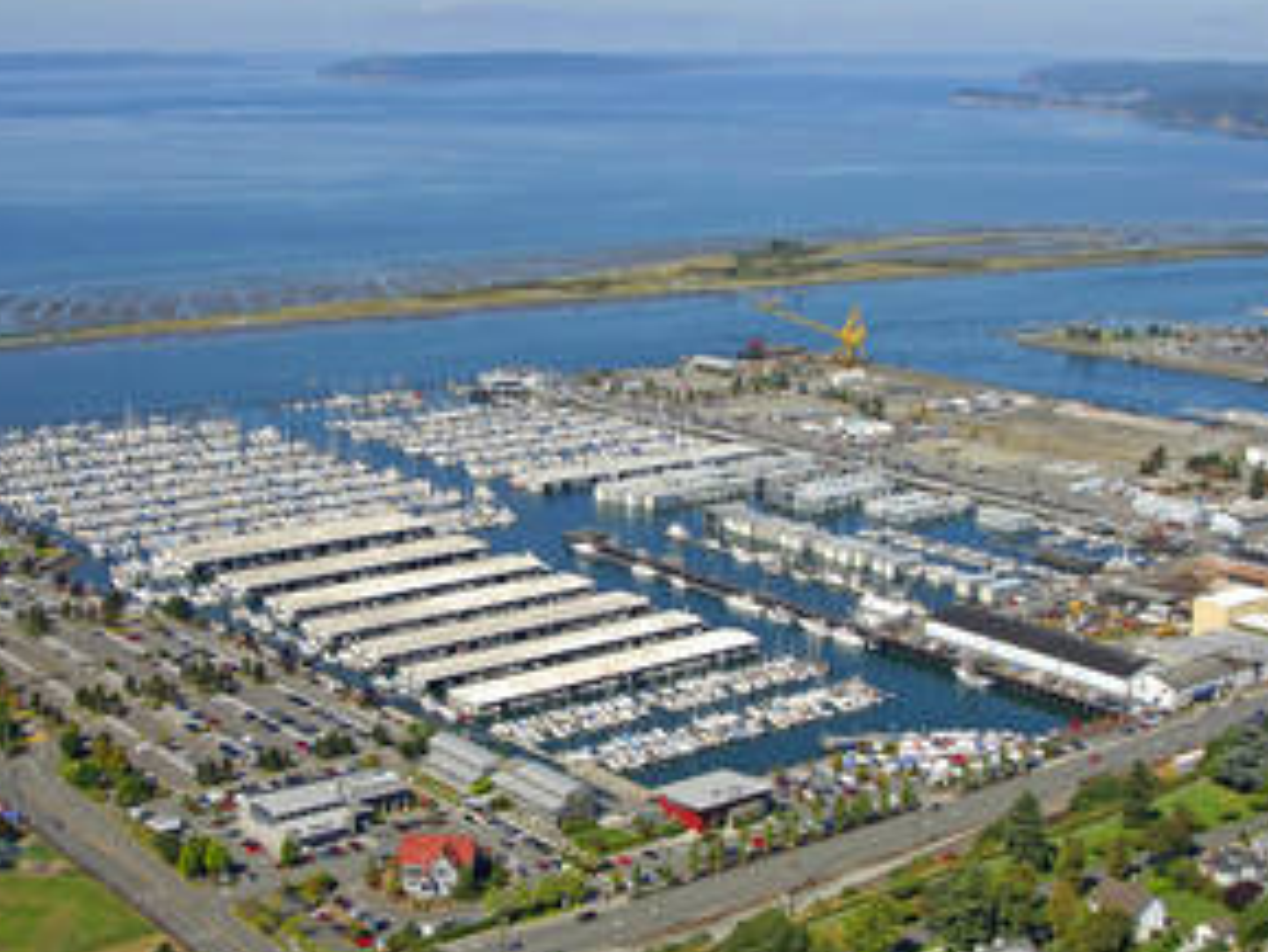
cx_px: 605
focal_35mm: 54
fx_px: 1979
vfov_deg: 27.0
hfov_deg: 35.5
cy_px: 522
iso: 400
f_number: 7.6
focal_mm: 24
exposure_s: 1/1000
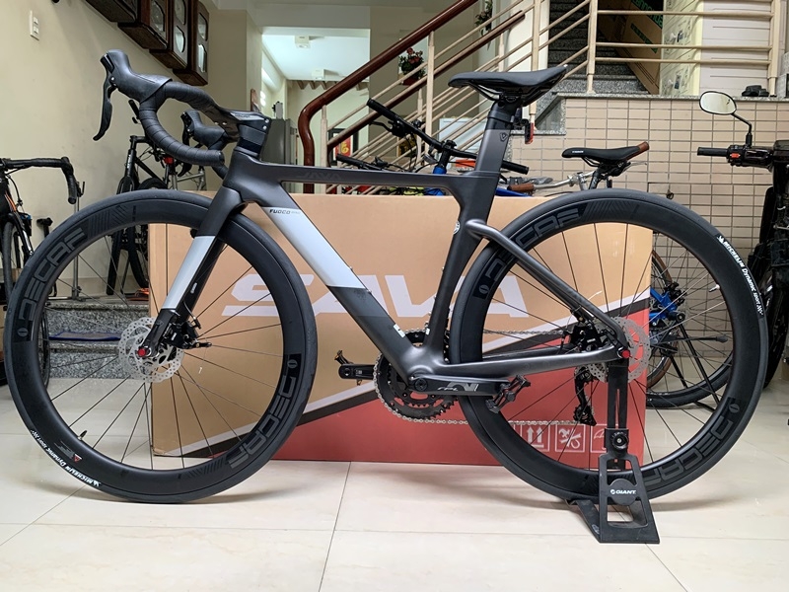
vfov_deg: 53.1
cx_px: 394
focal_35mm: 26
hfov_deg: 67.3
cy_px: 296
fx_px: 593
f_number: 1.8
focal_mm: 4.25
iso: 100
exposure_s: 1/76
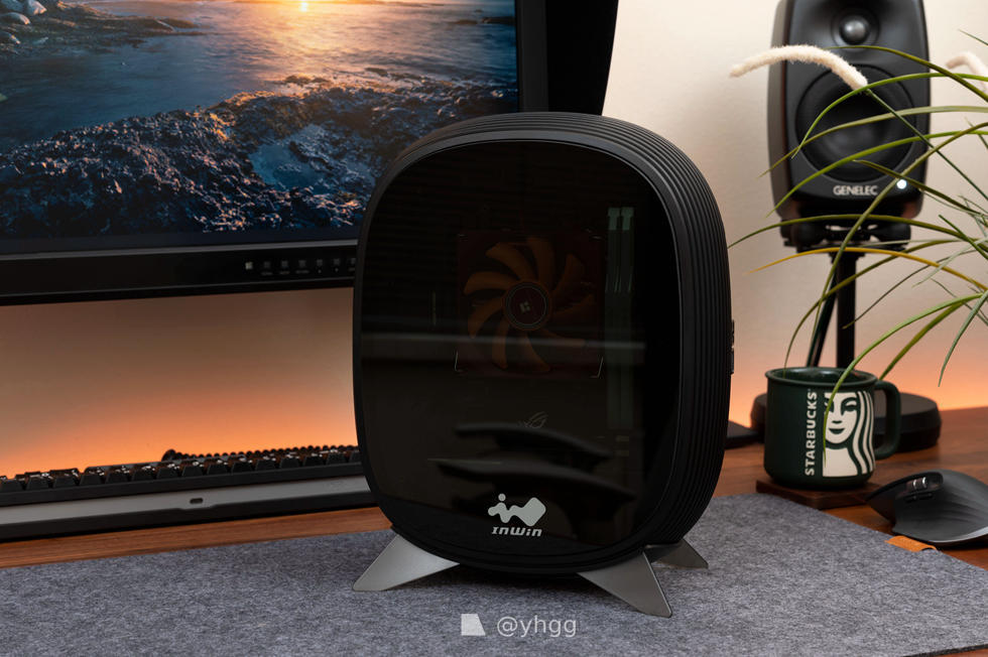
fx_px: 1646
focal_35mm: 60
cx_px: 494
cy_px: 328
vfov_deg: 22.6
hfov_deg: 33.4
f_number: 8
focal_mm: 60
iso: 100
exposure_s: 1/2.5
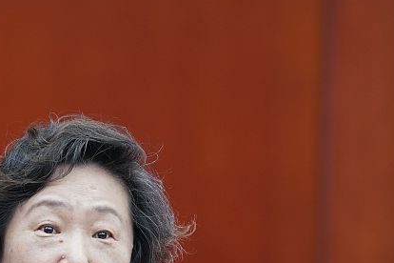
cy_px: 358
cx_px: 45
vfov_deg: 3.2
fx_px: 4662
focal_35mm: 426
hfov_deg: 4.8
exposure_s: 1/250
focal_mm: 147
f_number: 2.8
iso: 1250
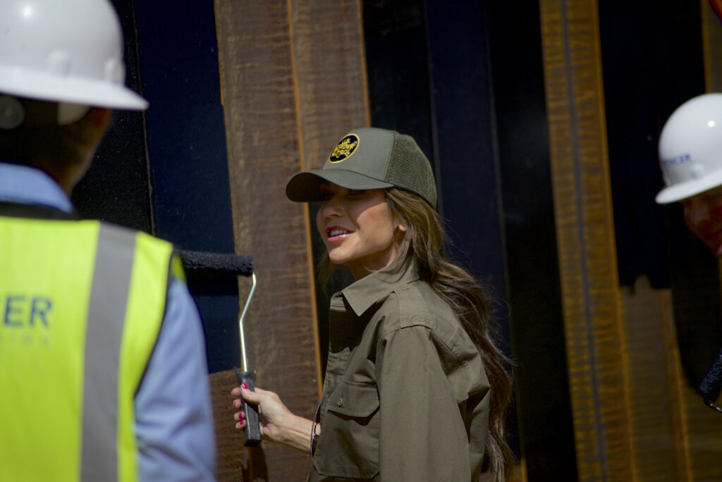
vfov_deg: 6.6
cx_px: 361
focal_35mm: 210
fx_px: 4214
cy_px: 241
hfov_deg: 9.8
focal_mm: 210
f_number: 5
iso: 160
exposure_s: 1/2500
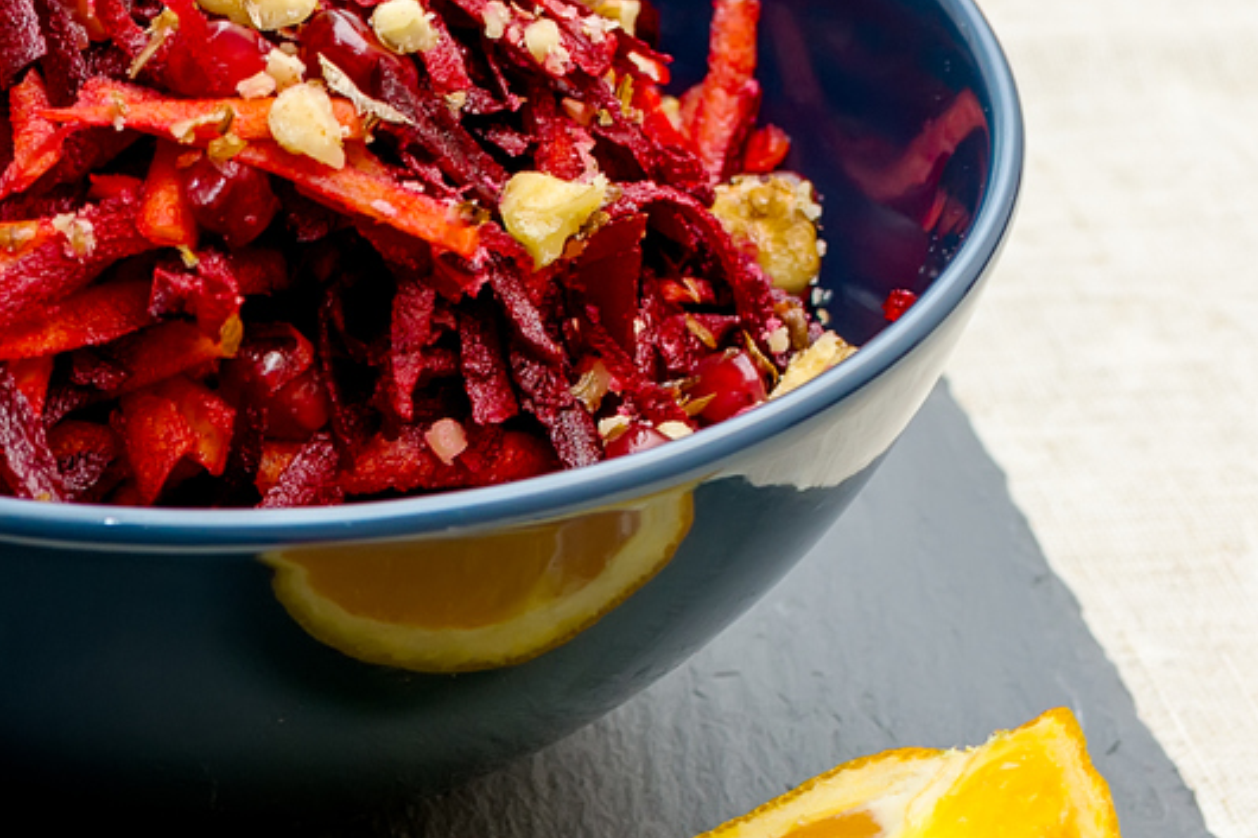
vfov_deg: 11.0
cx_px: -228
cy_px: 712
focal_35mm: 124
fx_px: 4338
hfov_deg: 15.9
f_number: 6.3
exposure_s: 1/100
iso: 200
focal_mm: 35
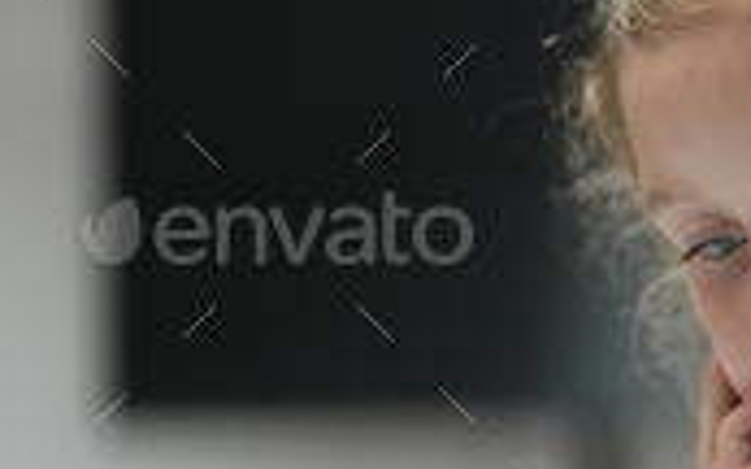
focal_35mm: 174
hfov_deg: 11.8
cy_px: 436
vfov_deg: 7.5
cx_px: 916
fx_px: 3560
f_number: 1.2
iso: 1000
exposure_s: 1/650
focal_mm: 50
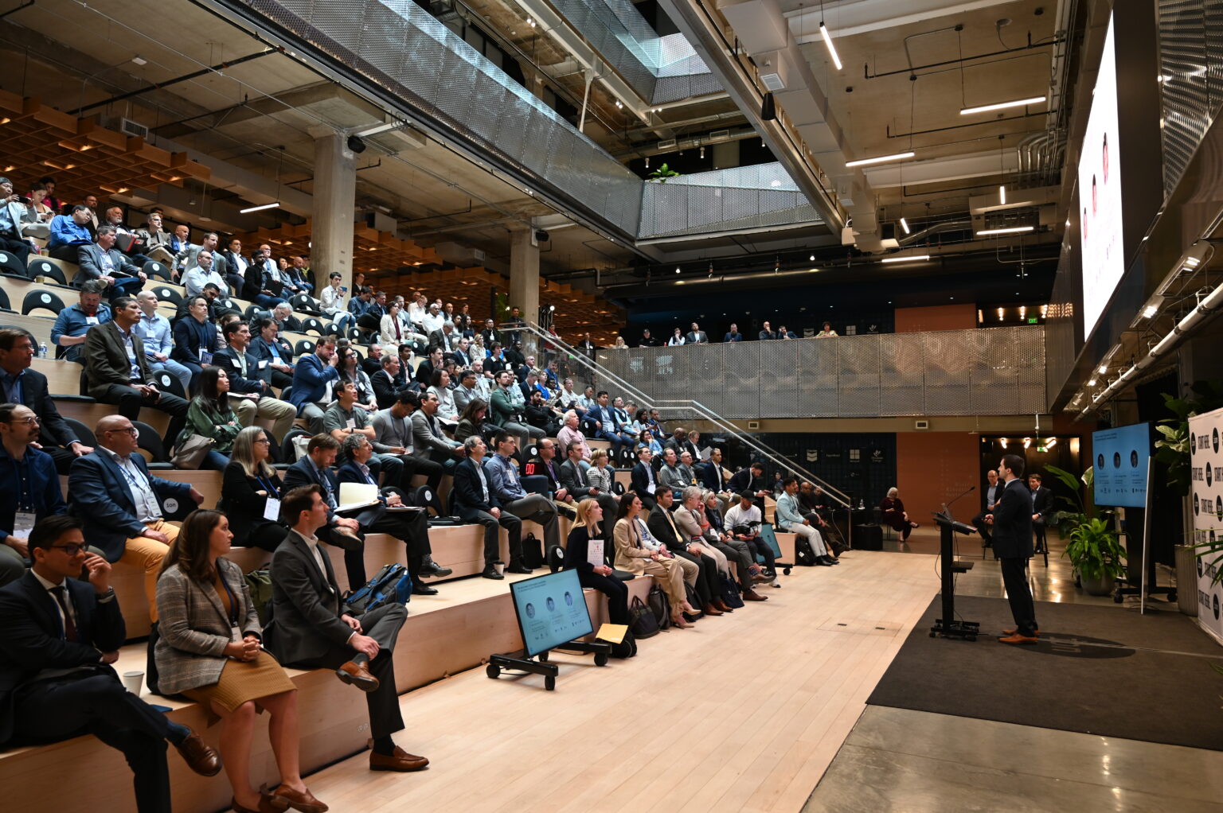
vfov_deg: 53.1
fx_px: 815
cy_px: 406
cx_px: 612
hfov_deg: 73.8
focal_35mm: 24
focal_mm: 24
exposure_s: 1/125
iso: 800
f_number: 4
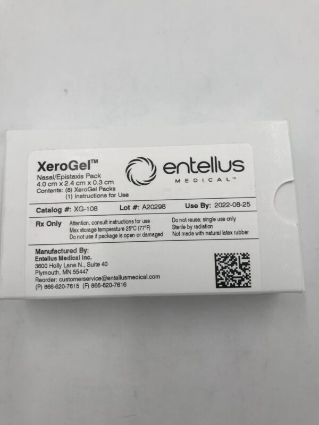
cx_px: 160
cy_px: 212
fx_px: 344
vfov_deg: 63.4
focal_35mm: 28
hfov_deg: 49.7
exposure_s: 1/192
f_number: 1.8
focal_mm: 3.99
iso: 20
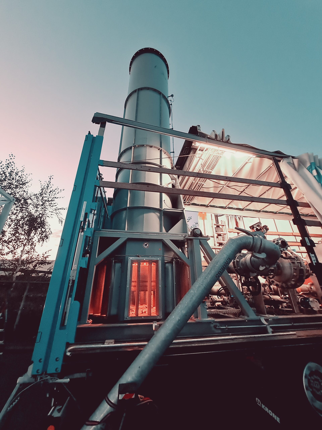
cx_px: 161
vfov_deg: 106.2
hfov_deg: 89.9
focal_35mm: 13
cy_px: 215
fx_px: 161
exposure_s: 1/33
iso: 400
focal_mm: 1.74
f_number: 2.2
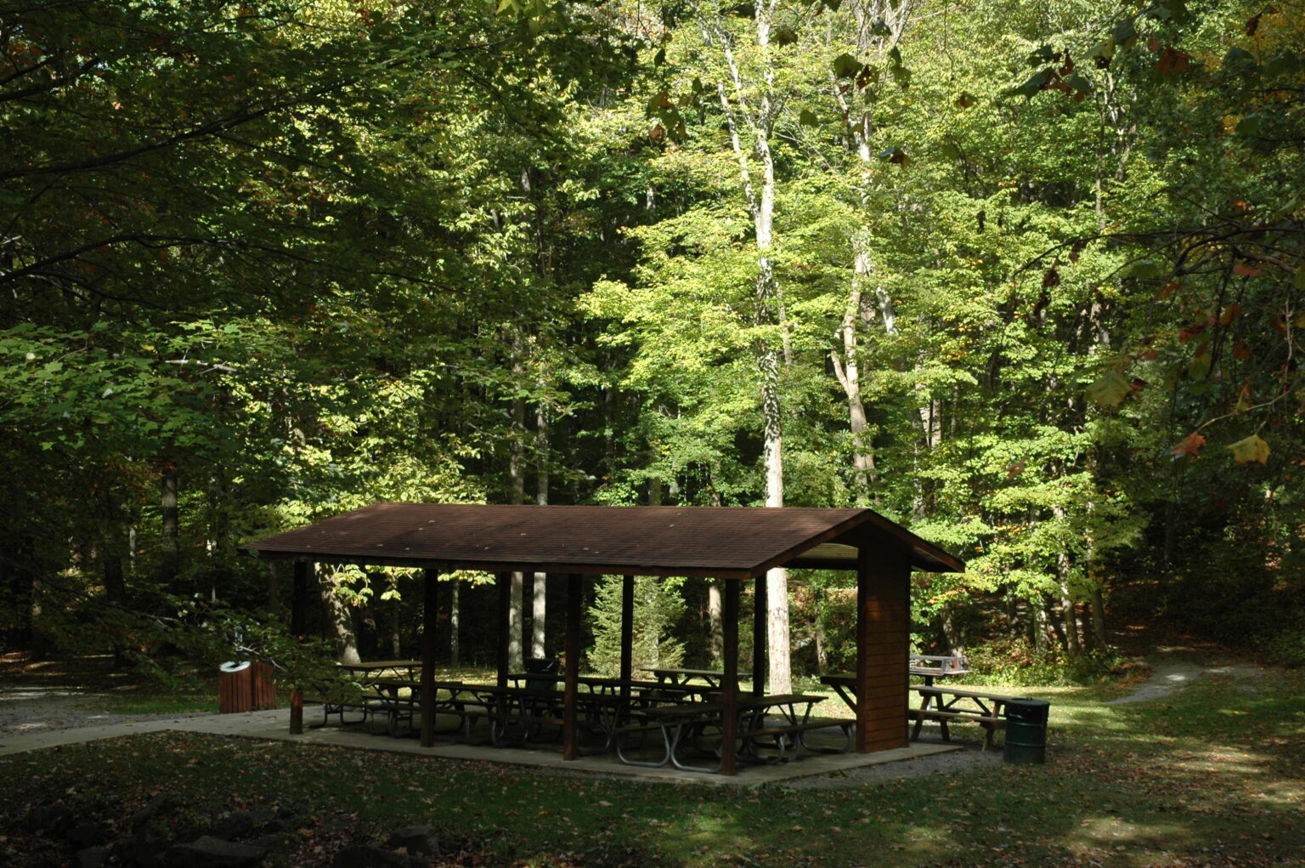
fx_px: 2064
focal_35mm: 57
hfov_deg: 35.1
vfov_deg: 23.7
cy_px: 434
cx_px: 652
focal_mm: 38
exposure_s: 1/180
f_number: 6.7
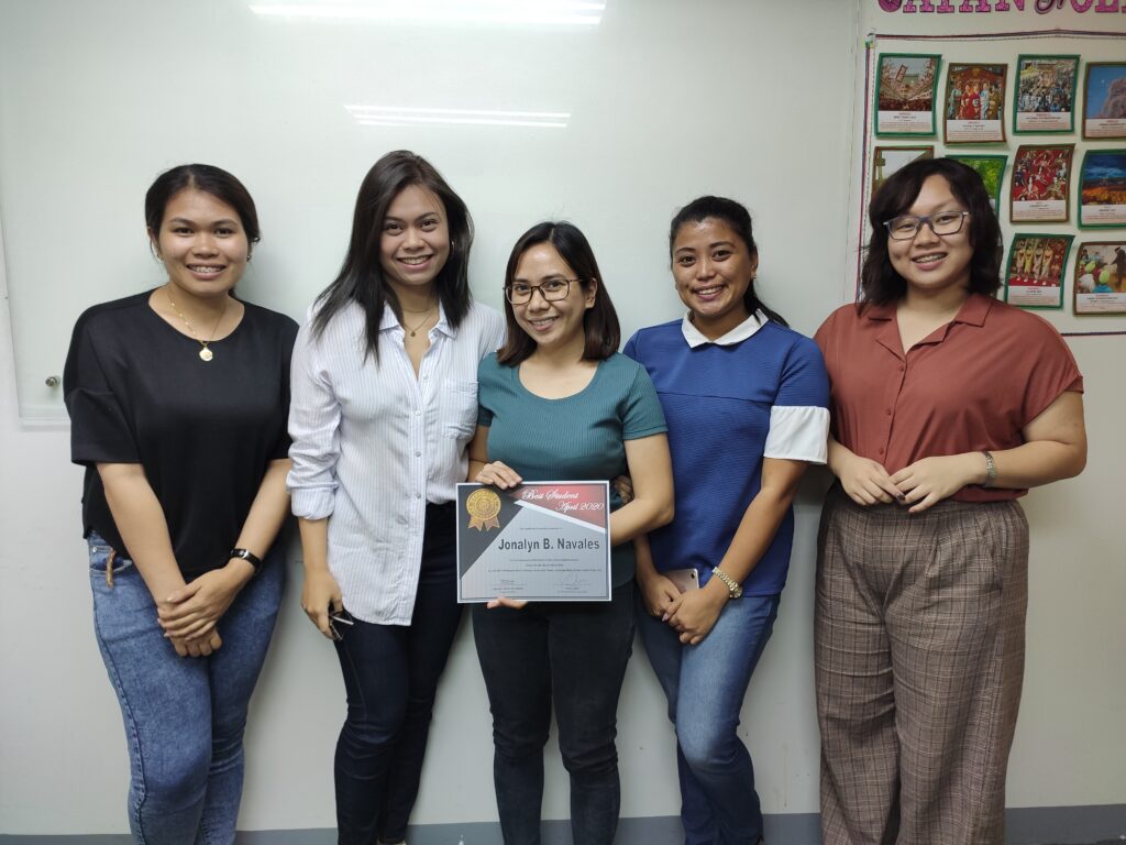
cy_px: 422
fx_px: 846
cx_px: 563
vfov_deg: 53.1
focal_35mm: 26
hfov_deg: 67.3
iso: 258
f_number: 1.75
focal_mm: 4.77
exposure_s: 1/30
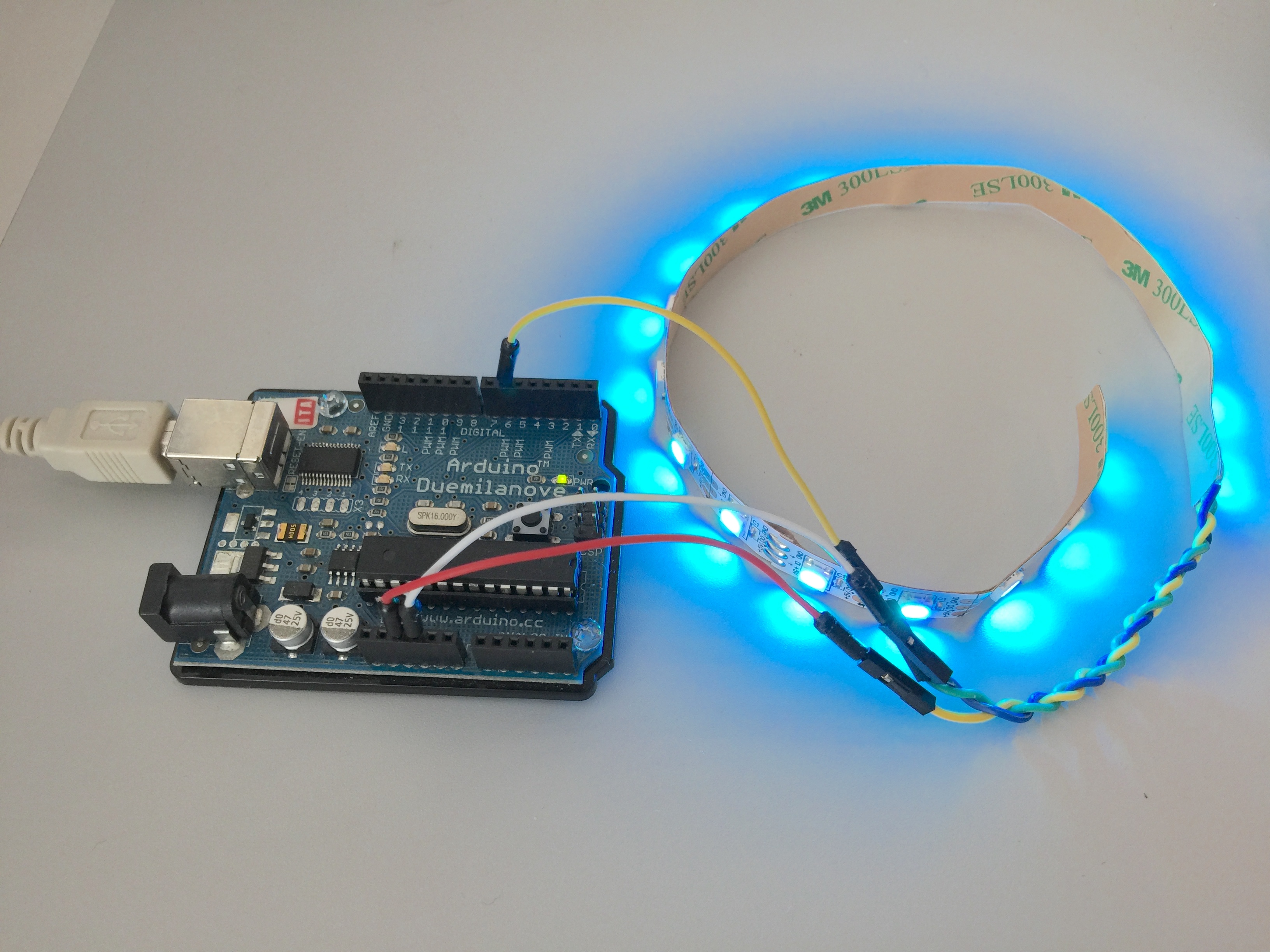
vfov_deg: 48.2
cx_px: 635
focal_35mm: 29
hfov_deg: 61.7
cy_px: 476
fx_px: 1064
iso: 32
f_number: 2.2
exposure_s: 1/40
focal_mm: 4.15
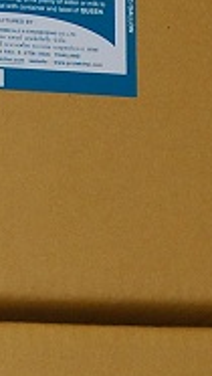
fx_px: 2631
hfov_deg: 4.6
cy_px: 306
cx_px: 258
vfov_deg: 8.1
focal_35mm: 264
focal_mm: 26
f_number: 5
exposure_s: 1/125
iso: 400
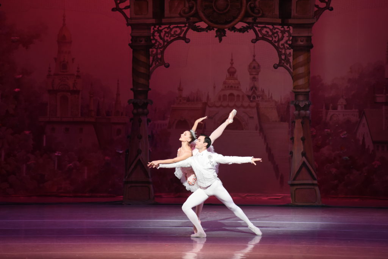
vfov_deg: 6.9
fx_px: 2157
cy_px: 130
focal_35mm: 200
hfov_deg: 10.3
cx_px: 194
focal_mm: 200
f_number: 5.6
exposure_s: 1/320
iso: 3200
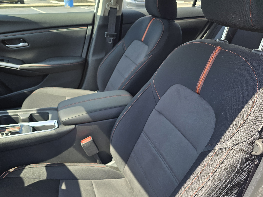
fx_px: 220
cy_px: 105
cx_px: 132
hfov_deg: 61.7
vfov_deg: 48.2
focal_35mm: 29
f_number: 1.7
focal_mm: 6.3
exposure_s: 1/180
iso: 16
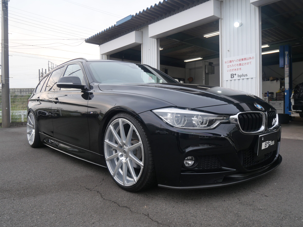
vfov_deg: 53.1
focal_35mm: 26
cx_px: 158
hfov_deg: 67.3
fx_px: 228
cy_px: 113
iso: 200
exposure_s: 1/160
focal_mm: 12
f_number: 4
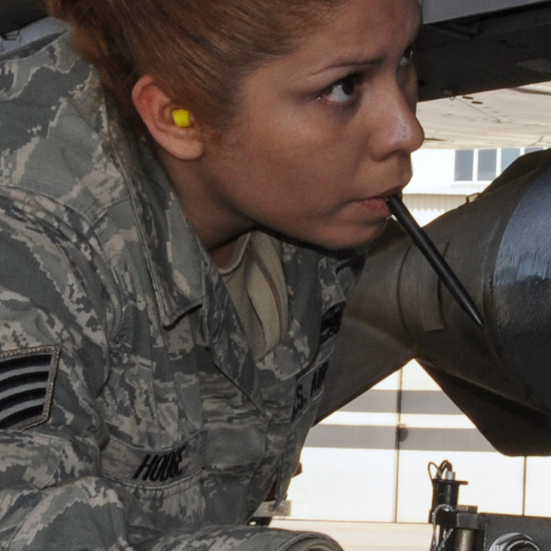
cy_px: 337
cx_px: 1124
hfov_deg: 9.2
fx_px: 3206
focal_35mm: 178
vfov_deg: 9.8
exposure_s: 1/100
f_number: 22
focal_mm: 40
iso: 500
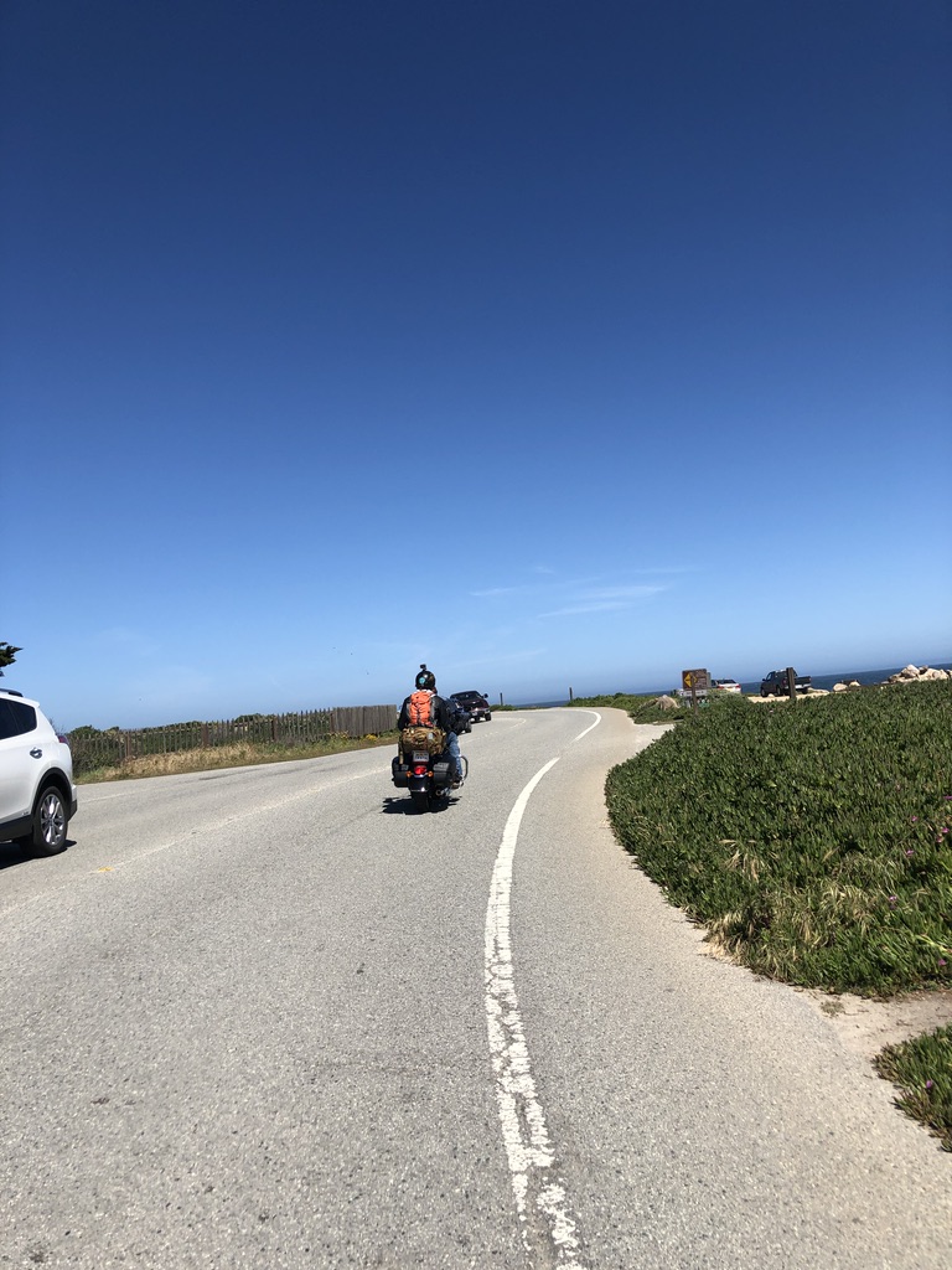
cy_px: 635
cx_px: 476
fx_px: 1027
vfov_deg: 63.4
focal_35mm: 28
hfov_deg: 49.7
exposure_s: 1/2525
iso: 20
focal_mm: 4
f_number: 1.8
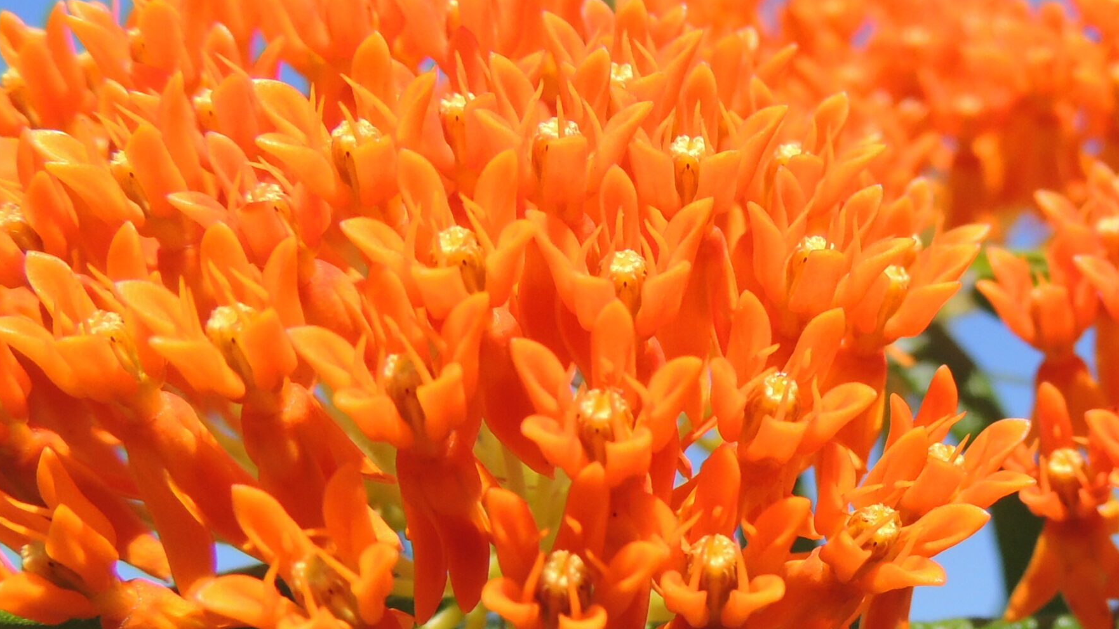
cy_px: 324
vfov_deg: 31.2
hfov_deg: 52.7
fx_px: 1127
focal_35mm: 38
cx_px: 598
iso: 100
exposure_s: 1/1250
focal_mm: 5.3
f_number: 3.1
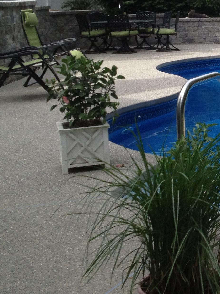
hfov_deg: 15.2
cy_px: 71
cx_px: 274
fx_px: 788
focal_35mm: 93
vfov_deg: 20.9
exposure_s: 1/935
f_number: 2.4
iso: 80
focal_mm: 4.28
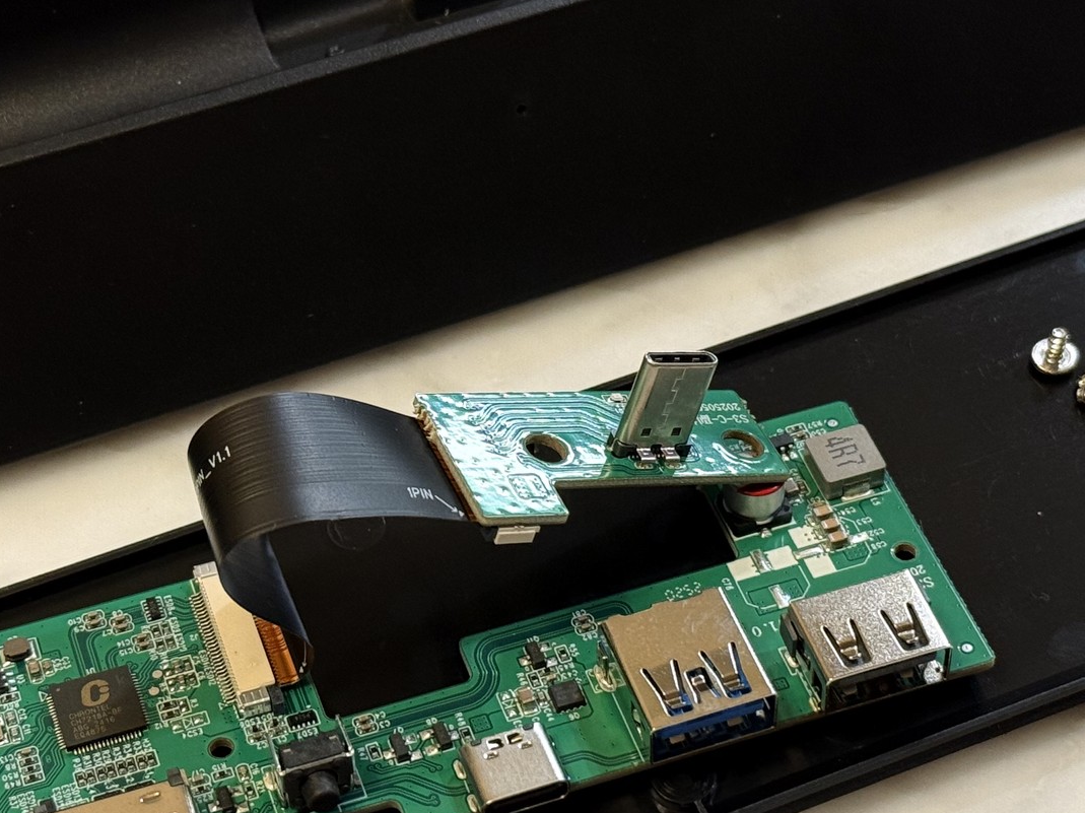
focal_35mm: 92
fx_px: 2883
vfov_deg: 16.0
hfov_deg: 21.3
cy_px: 365
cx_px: 517
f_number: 1.78
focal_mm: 6.76
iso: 200
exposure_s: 1/60
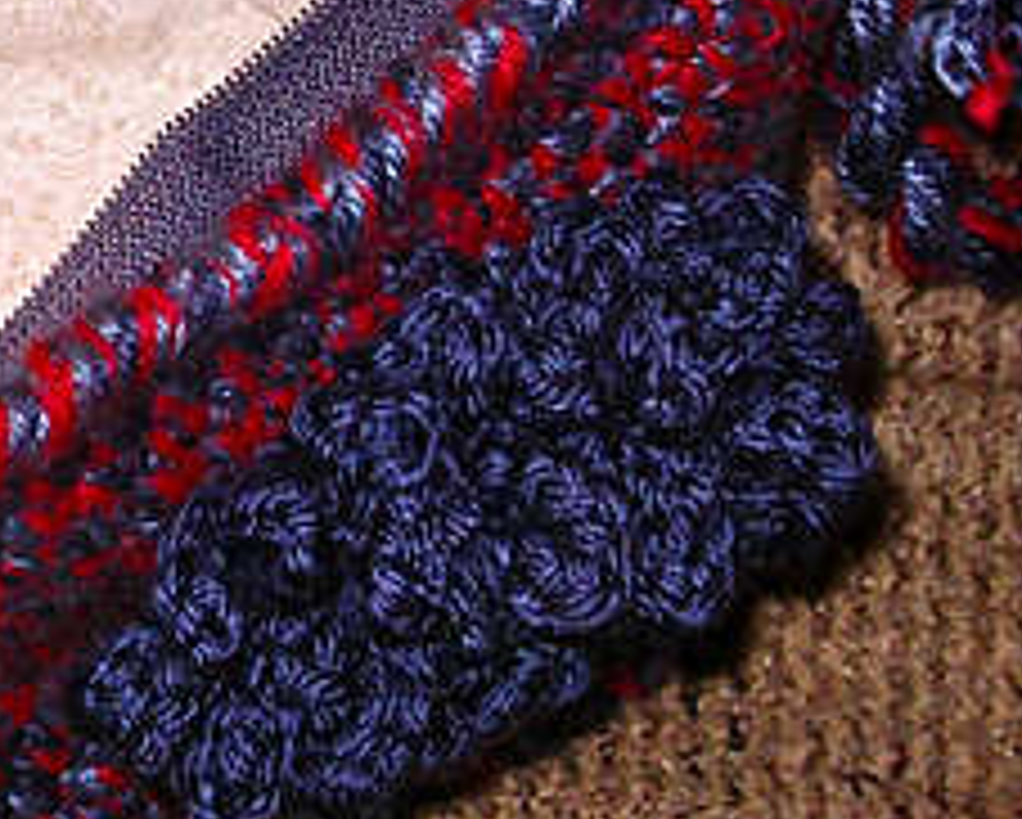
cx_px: -383
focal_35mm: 173
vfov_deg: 8.9
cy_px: 72
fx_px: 5237
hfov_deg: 10.8
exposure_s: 1/60
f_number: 3.4
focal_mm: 9.6
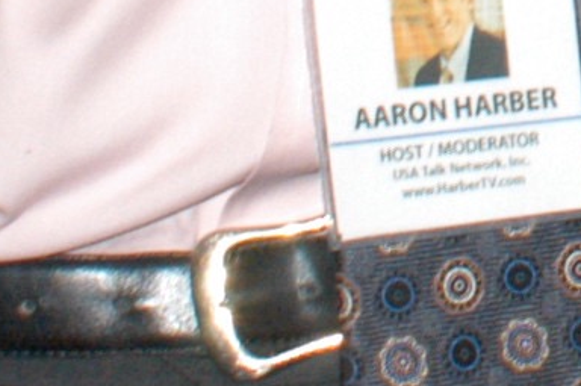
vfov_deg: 4.0
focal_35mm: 329
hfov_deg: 6.1
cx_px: 1232
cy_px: -995
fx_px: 5303
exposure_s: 1/60
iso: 800
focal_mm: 28
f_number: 5
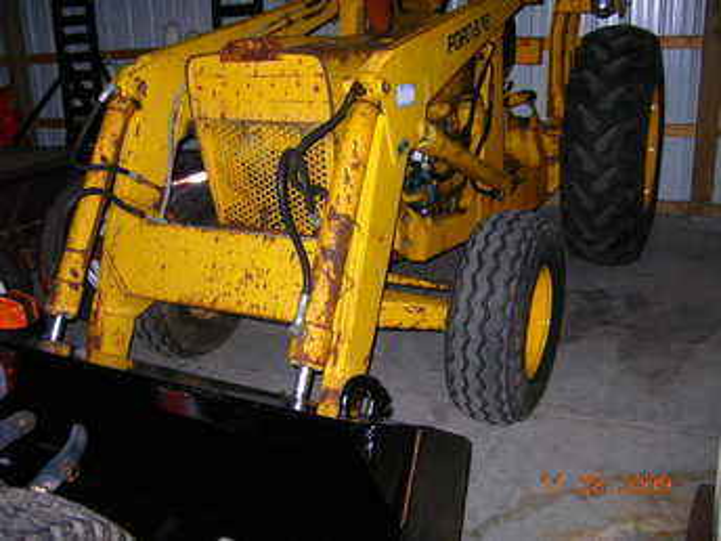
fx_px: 750
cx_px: 360
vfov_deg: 39.7
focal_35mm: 36
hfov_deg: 51.4
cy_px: 270
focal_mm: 6
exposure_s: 1/60.1
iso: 50
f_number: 2.7
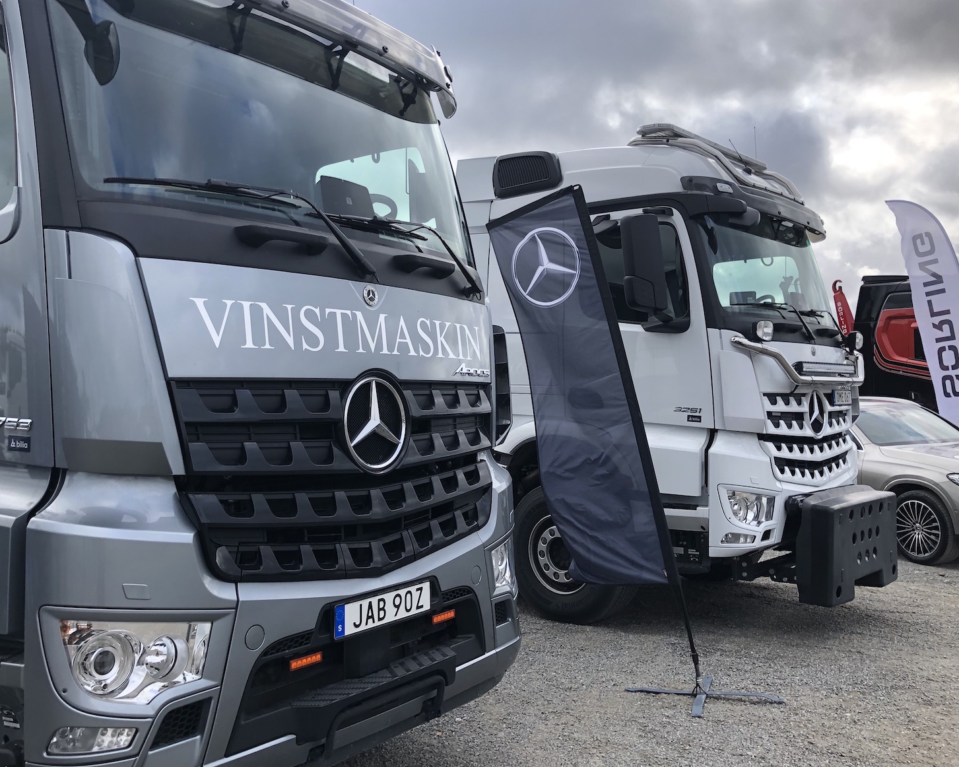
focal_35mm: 32
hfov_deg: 55.6
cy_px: 384
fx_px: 908
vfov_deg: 45.8
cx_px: 448
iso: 20
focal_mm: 3.99
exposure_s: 1/674
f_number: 1.8
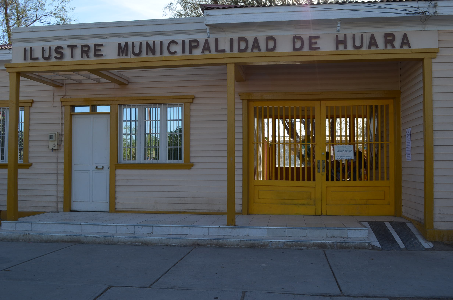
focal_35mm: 33
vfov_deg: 39.8
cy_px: 150
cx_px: 226
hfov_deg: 57.3
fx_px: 414
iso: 160
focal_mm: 22
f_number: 8
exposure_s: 1/250
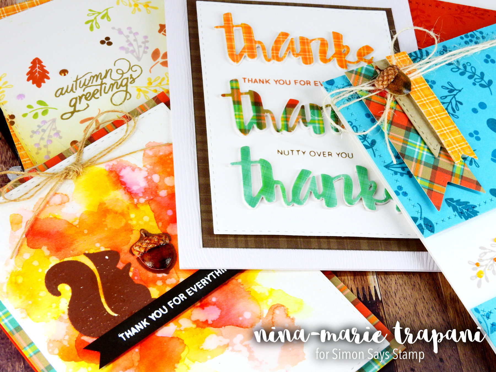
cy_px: 186
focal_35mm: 80
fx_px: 1146
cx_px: 248
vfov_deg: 18.4
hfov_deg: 24.4
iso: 220
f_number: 6.3
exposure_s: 1/60
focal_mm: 14.3
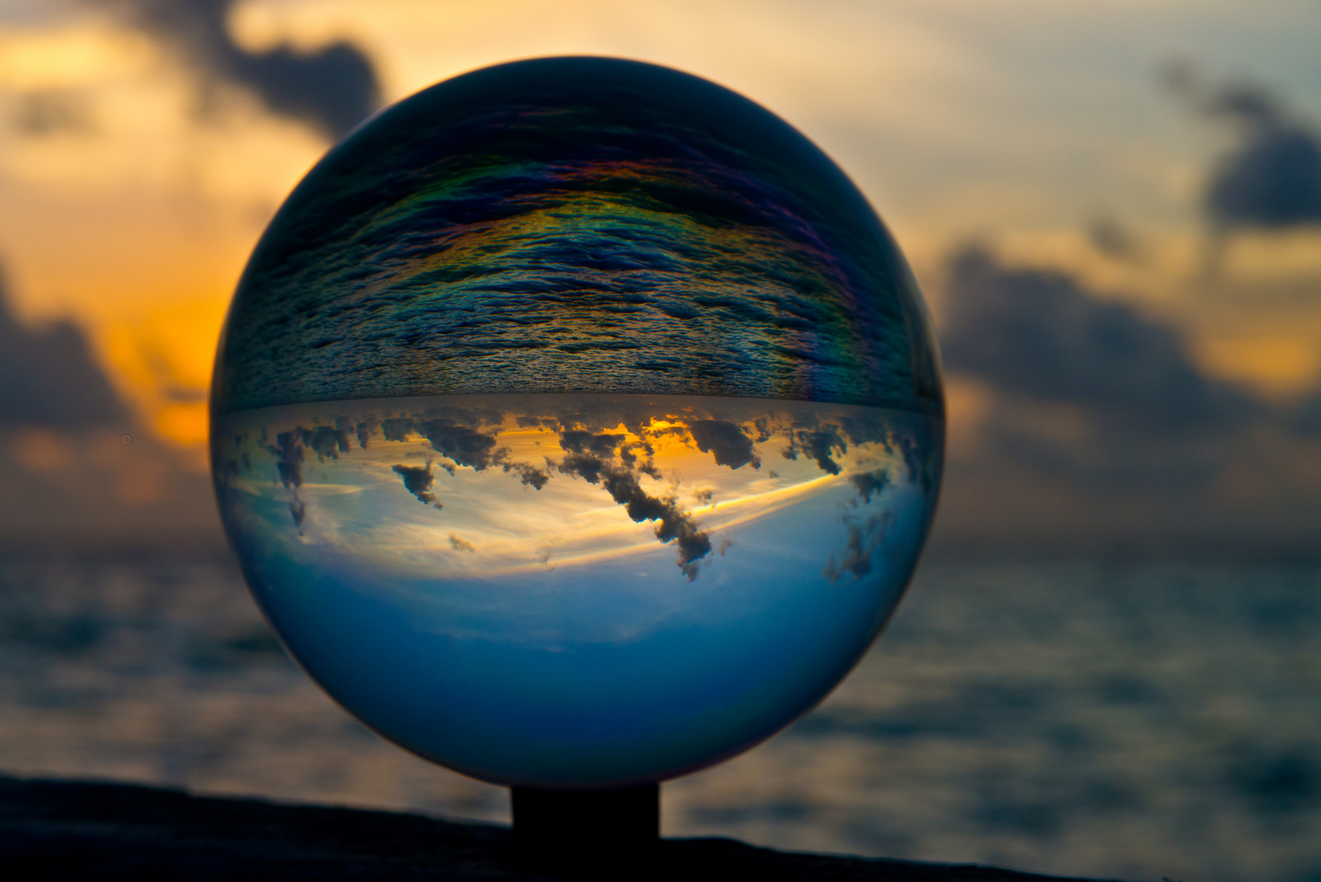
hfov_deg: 28.8
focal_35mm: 70
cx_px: 660
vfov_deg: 19.5
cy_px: 441
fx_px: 2569
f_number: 9
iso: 640
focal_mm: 70
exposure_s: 1/250
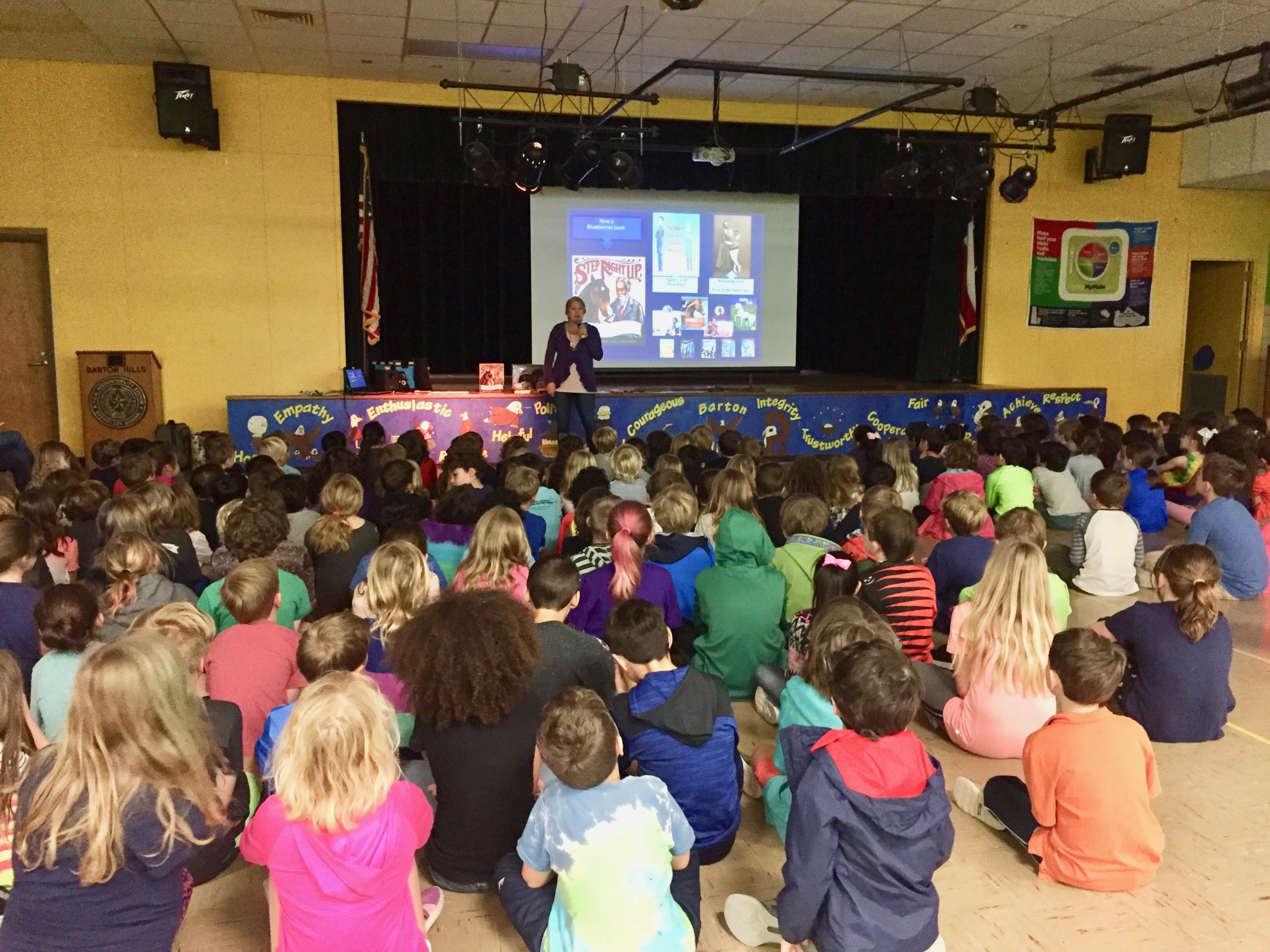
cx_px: 635
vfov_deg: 48.2
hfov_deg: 61.7
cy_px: 476
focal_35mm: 29
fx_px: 1064
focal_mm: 4.15
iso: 250
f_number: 2.2
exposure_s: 1/15
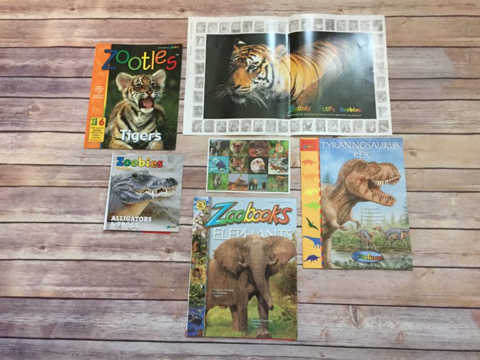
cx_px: 240
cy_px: 180
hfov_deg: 61.7
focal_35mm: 29
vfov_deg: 48.2
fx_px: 402
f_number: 2.2
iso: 200
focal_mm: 4.15
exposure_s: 1/30
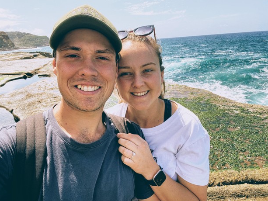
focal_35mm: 24
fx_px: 186
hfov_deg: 71.6
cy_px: 97
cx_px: 137
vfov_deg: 56.8
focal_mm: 2.71
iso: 25
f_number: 2.2
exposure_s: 1/328
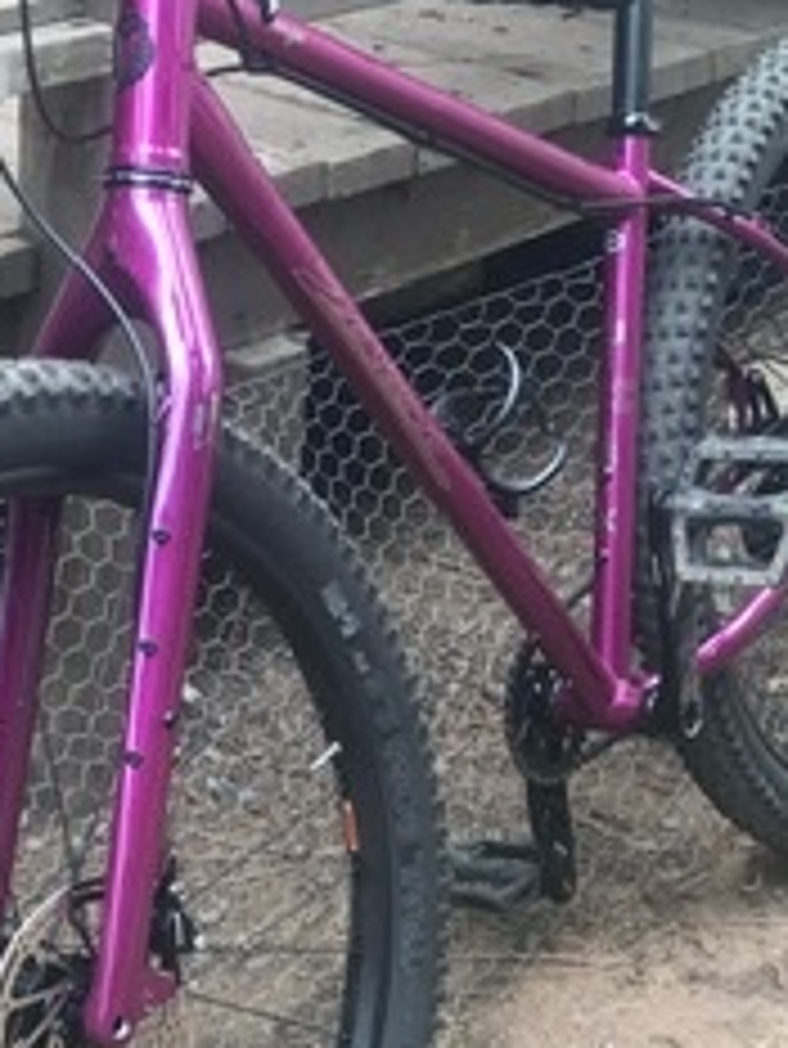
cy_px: 634
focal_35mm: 77
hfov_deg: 19.1
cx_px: 257
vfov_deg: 25.3
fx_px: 2335
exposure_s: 1/120
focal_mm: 3.99
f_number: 1.8
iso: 40
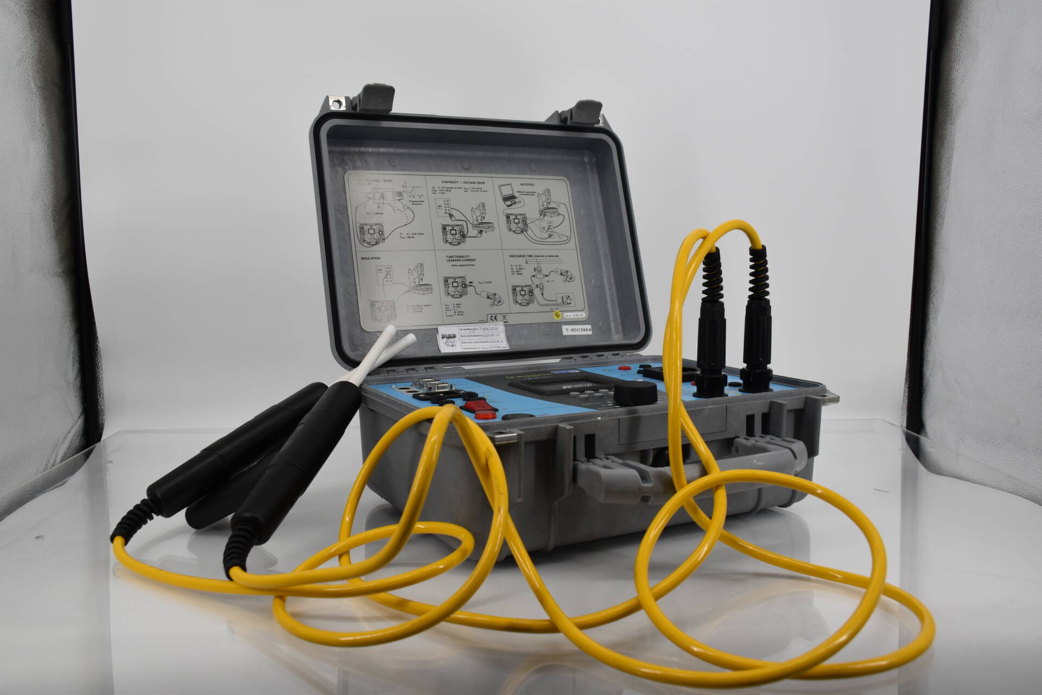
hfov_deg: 57.2
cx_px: 521
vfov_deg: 40.0
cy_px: 348
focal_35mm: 33
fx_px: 955
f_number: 5.6
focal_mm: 22
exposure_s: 1/125
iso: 220
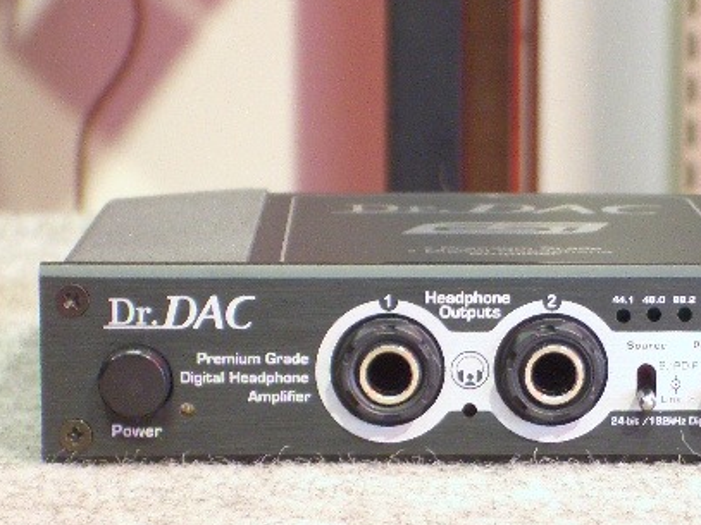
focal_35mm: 165
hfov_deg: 11.9
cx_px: 541
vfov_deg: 9.0
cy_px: 353
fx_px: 3340
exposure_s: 1/10
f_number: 4.8
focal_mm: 17.4
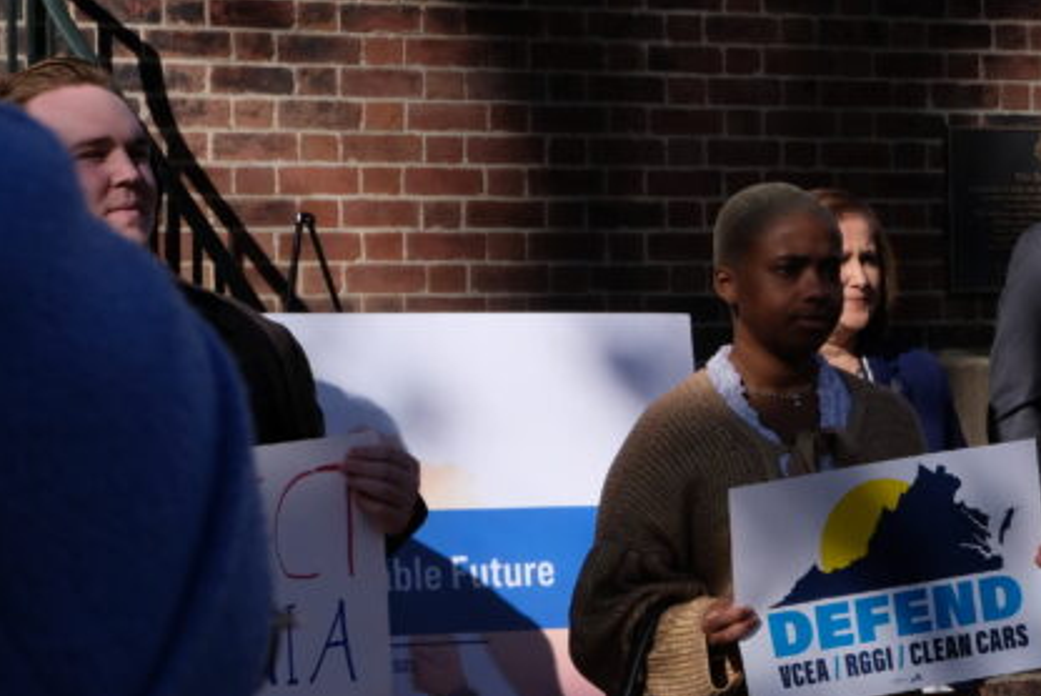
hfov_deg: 13.3
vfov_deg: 9.2
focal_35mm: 150
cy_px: 407
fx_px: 4340
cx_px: 1269
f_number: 11
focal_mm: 40.7
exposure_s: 1/420
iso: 400
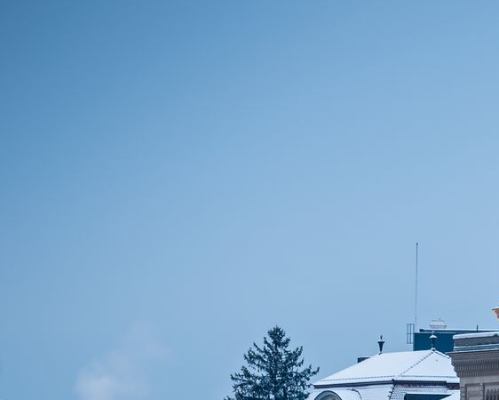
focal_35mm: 1202
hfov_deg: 1.6
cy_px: 280
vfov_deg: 1.3
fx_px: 17758
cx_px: 803
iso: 40
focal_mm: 360
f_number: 8
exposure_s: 3
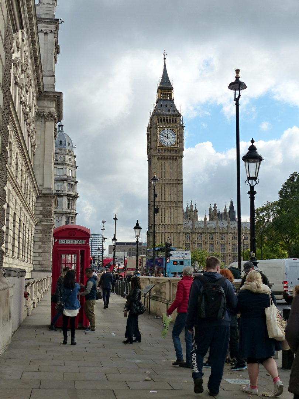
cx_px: 150
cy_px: 200
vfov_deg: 40.4
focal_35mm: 47
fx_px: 541
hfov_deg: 30.9
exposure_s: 1/800
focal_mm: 8.4
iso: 160
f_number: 4
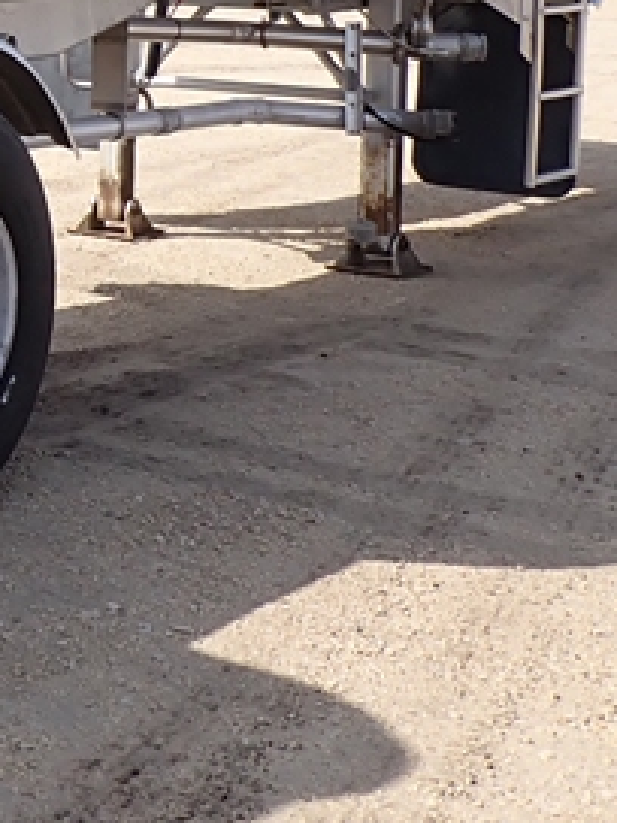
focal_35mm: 94
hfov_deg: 13.4
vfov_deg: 20.0
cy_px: -76
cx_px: -635
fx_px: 2234
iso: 100
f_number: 2.8
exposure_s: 1/1000
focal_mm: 4.5
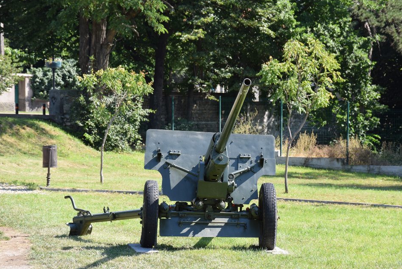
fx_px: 1548
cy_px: 140
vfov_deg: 9.9
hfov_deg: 14.8
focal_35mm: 139
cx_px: 203
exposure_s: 1/250
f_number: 8
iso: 320
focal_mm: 85
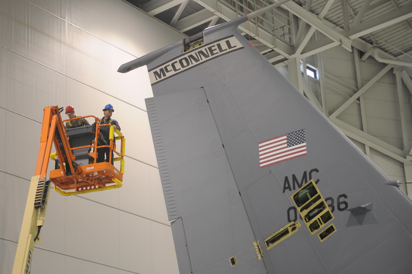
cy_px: 137
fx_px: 801
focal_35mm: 70
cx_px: 206
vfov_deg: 19.4
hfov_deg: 28.9
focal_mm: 70
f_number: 2.8
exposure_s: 1/125
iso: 1250
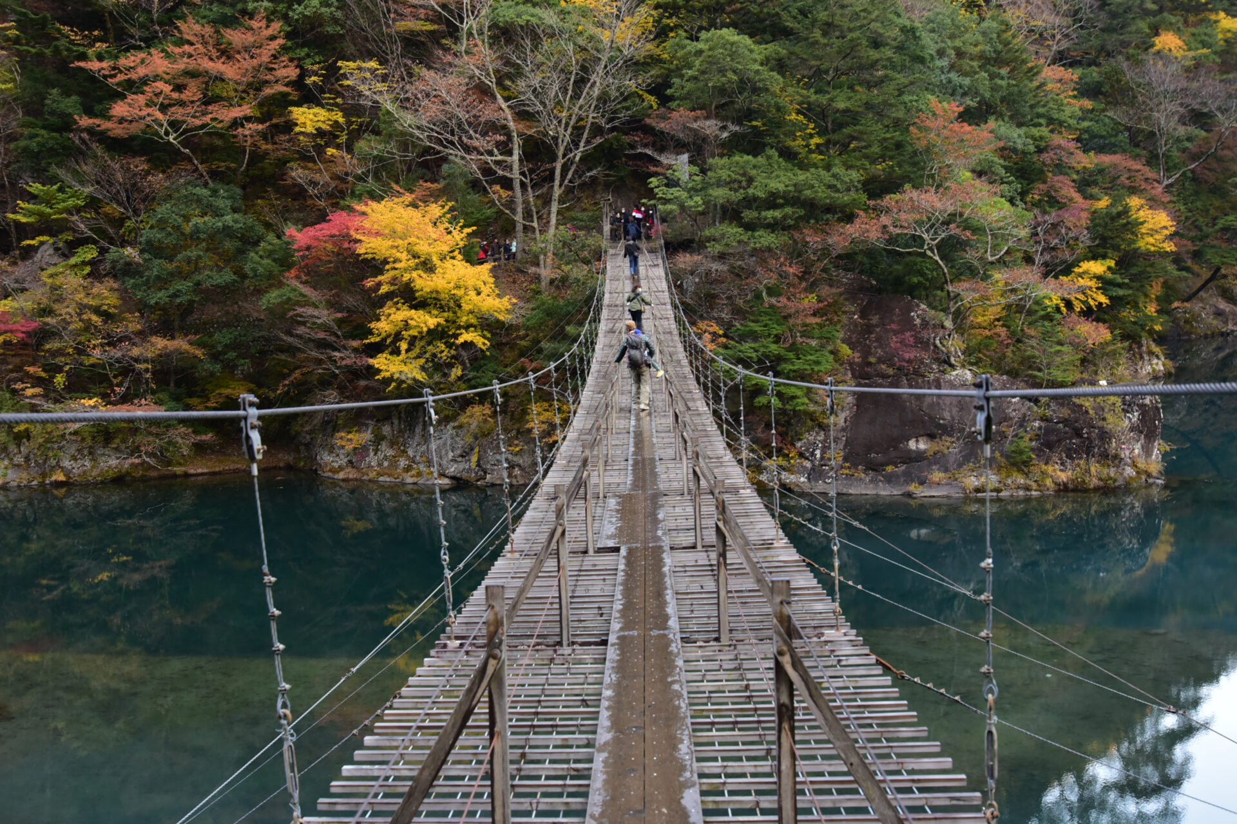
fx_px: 1512
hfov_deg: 44.5
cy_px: 412
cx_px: 618
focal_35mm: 44
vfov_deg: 30.5
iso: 1600
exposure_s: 1/60
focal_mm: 44
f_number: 7.1
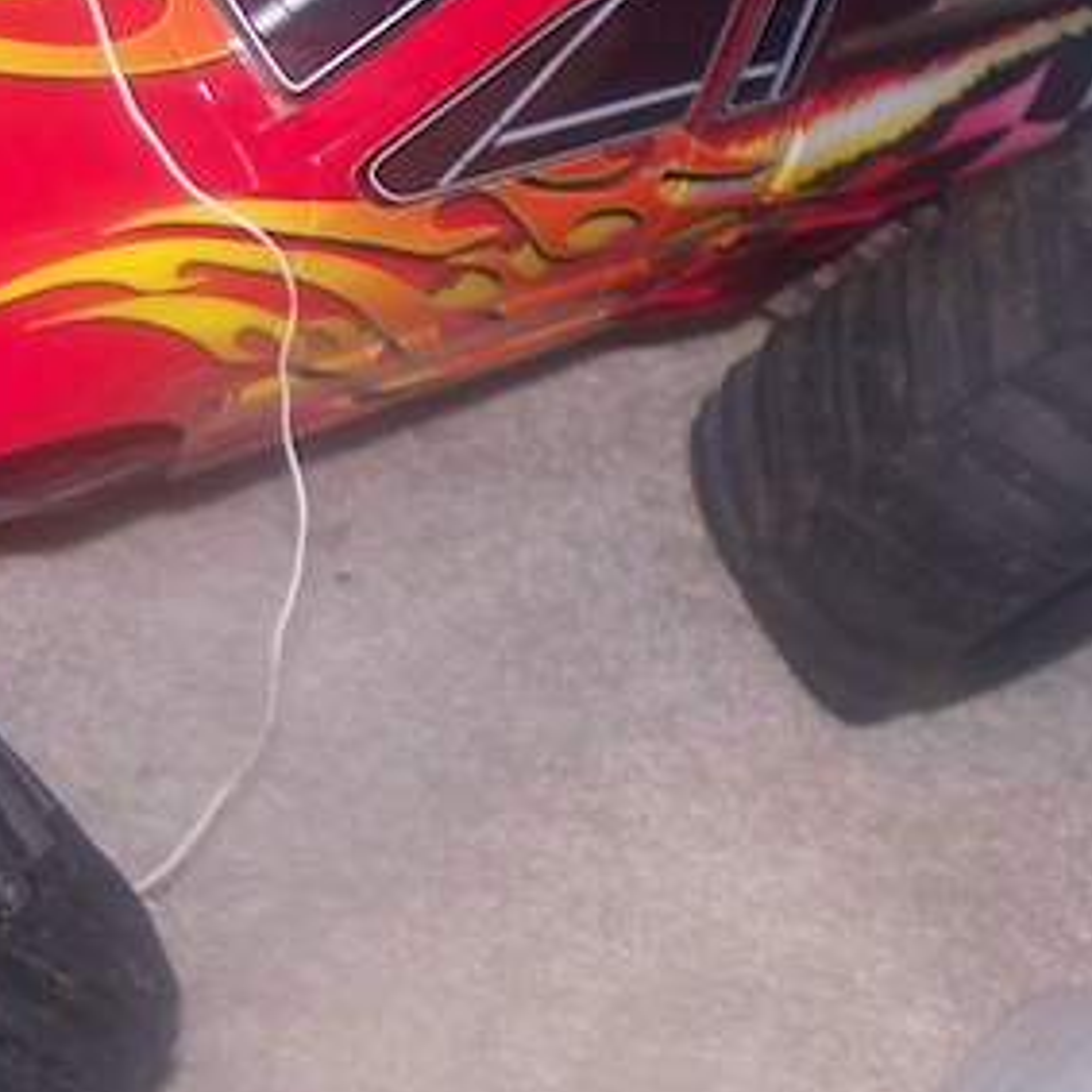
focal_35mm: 90
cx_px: 382
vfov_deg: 19.3
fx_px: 3212
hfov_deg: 19.2
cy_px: 397
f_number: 2.8
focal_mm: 7.54
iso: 200
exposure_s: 1/30
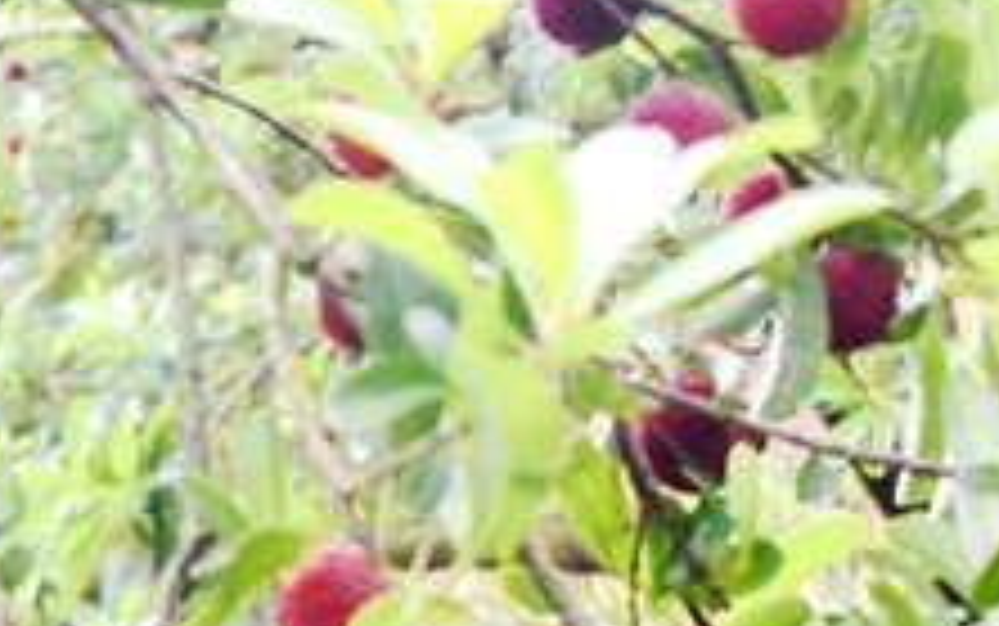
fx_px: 5257
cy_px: 1254
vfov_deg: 6.6
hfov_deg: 9.9
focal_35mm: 193
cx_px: -1156
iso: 800
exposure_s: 1/320
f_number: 4.5
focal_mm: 28
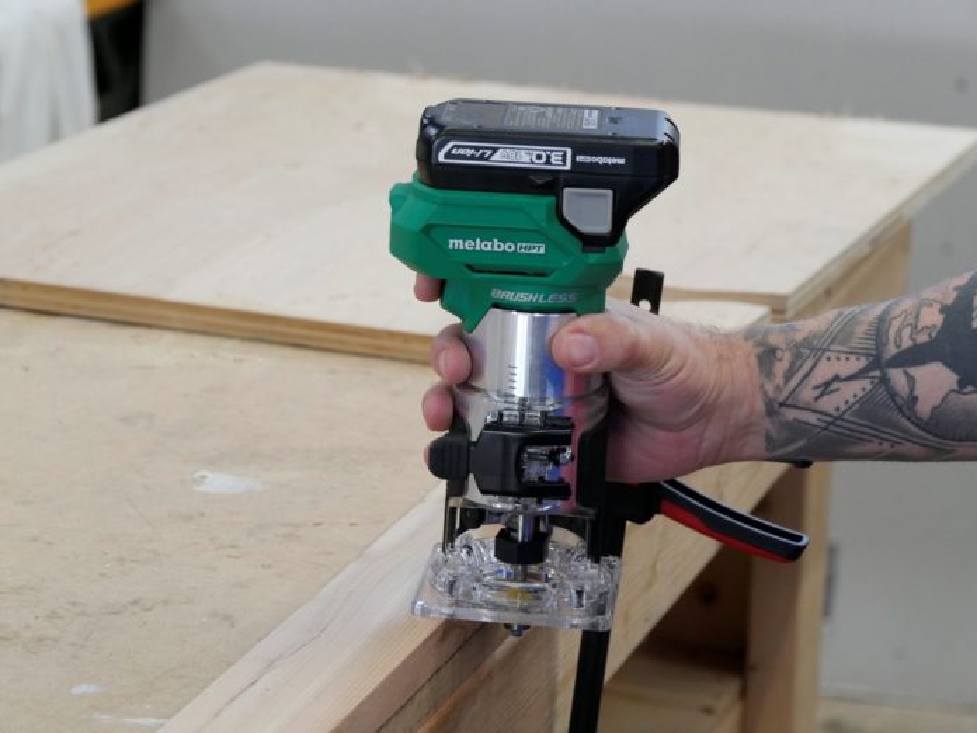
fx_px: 3443
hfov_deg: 16.1
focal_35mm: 122
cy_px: 366
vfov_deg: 12.1
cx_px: 488
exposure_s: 1/160
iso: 2000
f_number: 5.2
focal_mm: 61
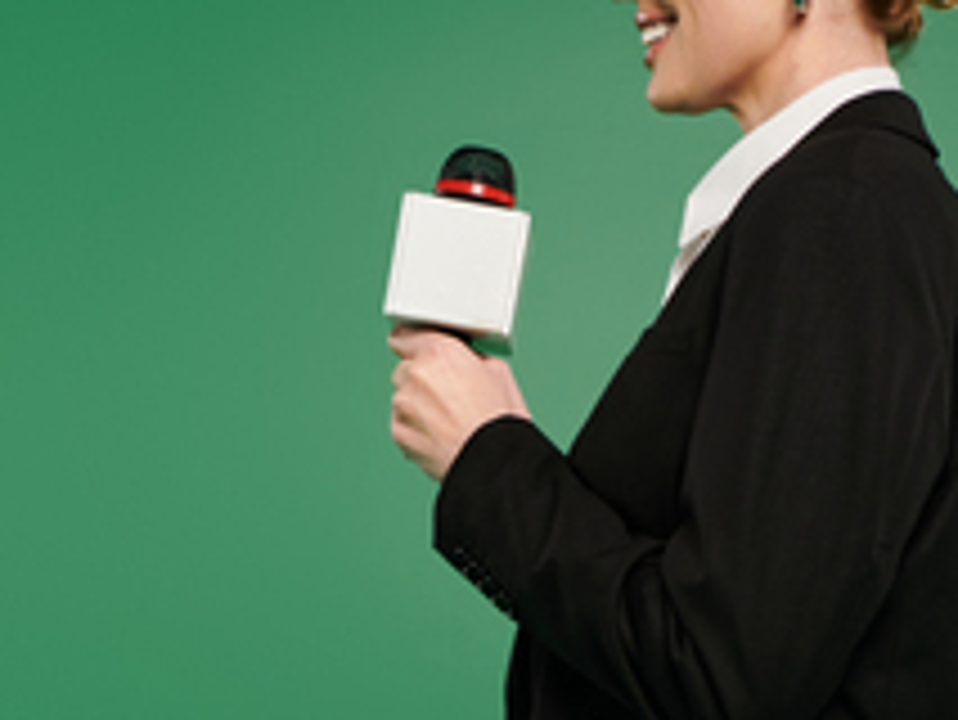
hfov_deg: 12.3
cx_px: 738
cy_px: 1010
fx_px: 4431
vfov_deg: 9.1
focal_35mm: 160
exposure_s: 1/200
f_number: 5
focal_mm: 40
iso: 100
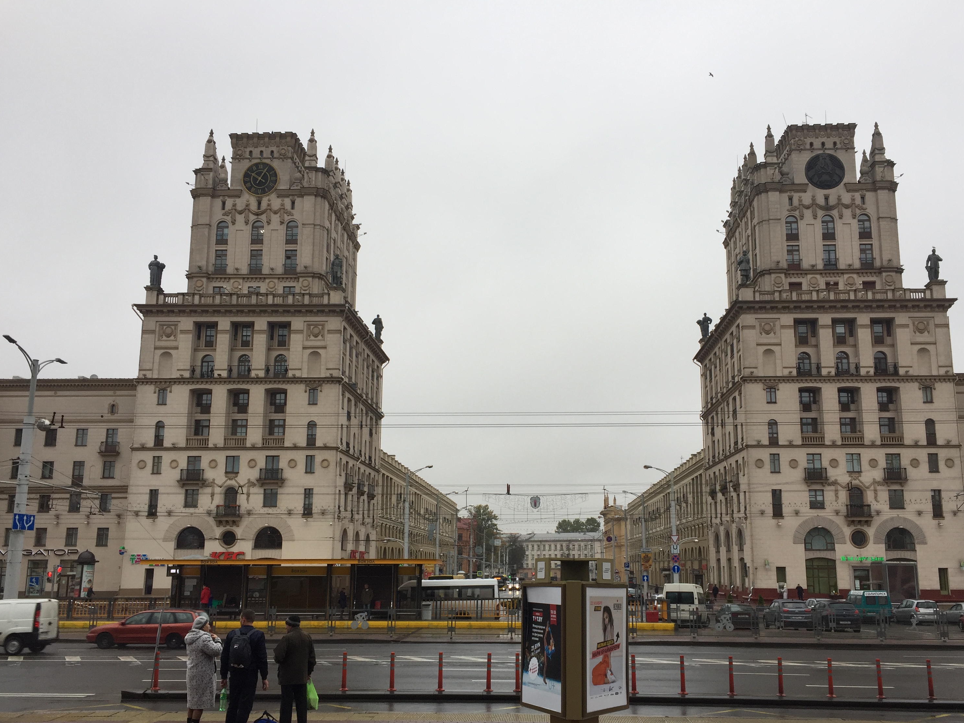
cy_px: 395
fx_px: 891
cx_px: 520
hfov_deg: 56.7
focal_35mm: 32
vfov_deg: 44.1
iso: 32
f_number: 2.2
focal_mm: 4.15
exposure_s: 1/210
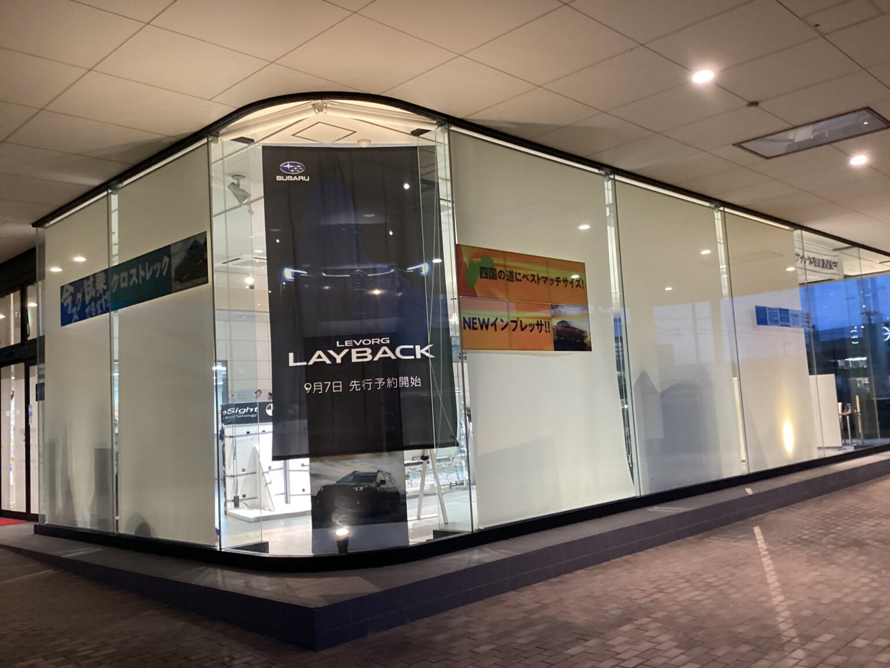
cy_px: 334
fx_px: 797
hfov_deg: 58.4
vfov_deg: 45.4
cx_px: 445
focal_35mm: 31
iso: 320
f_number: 2.4
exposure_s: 1/40
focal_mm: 3.3
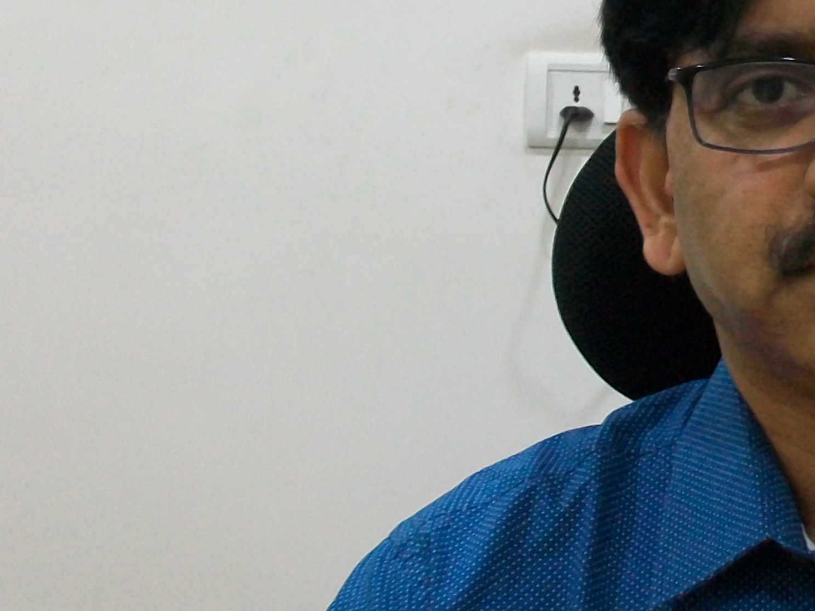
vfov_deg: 18.7
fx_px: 1860
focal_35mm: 79
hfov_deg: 23.3
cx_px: 883
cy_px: 281
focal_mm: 5.7
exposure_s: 1/10
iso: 160
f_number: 2.8
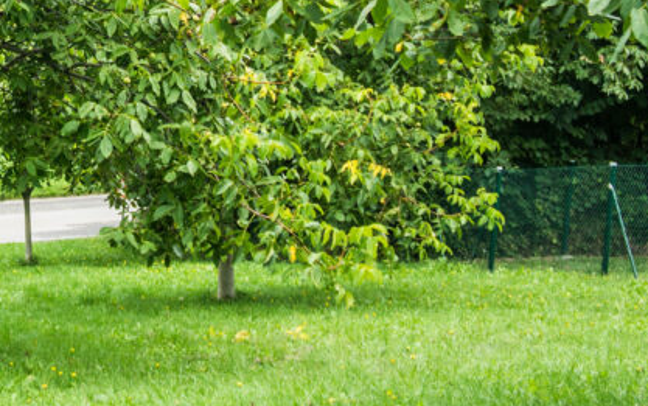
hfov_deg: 19.7
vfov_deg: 12.7
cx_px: -50
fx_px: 1789
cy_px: -44
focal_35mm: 101
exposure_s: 1/640
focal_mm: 27
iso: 400
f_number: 4
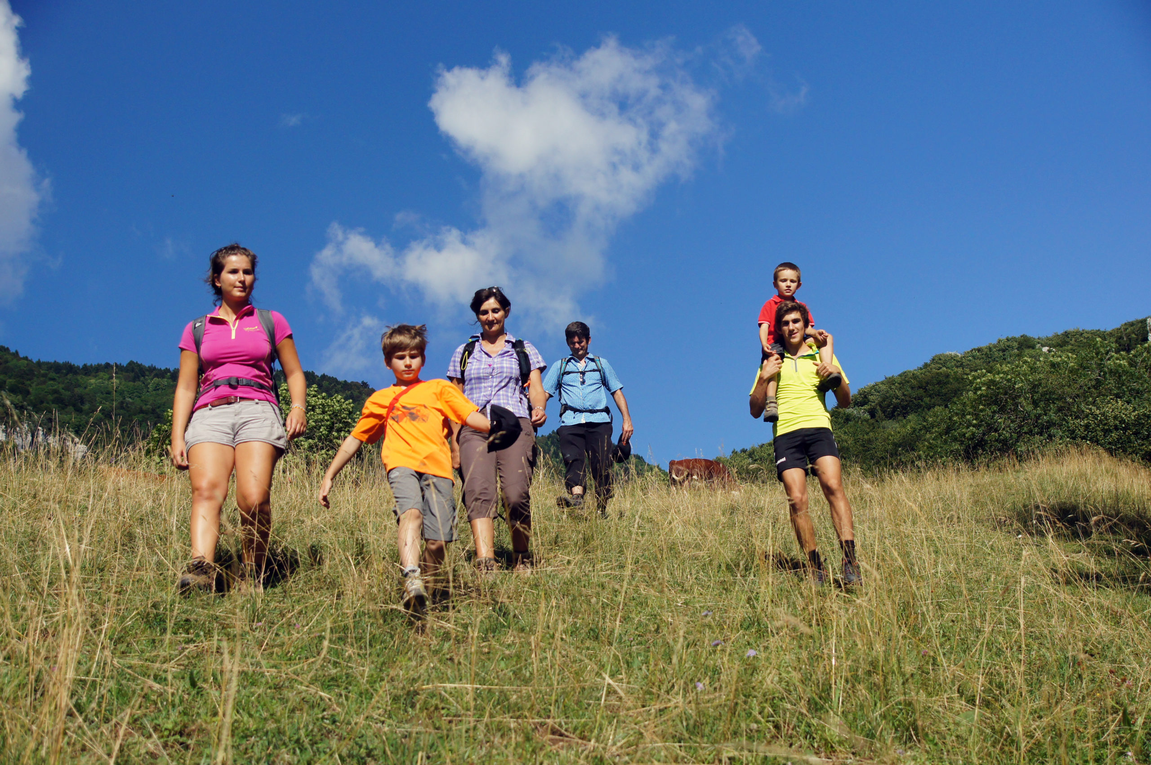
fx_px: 1341
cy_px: 382
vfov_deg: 31.8
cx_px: 576
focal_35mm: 42
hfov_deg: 46.4
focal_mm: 28
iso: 400
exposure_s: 1/2000
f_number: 4
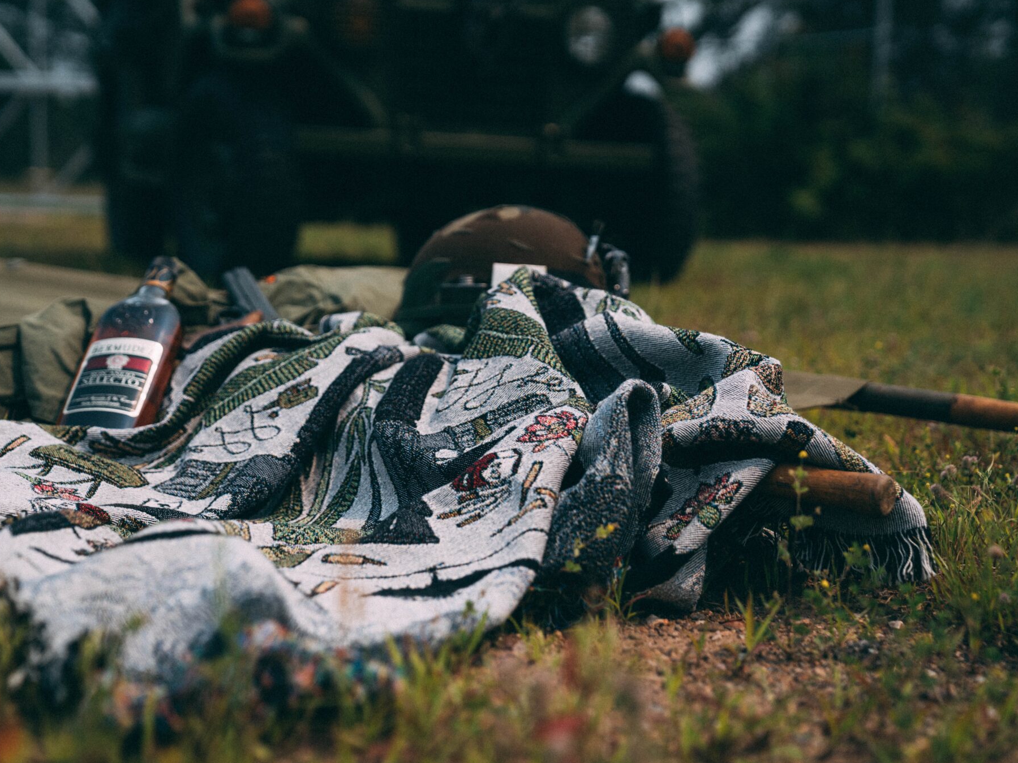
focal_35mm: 58
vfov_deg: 25.2
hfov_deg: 33.2
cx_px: 481
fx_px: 1706
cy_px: 379
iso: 100
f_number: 2.8
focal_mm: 53
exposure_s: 1/2000
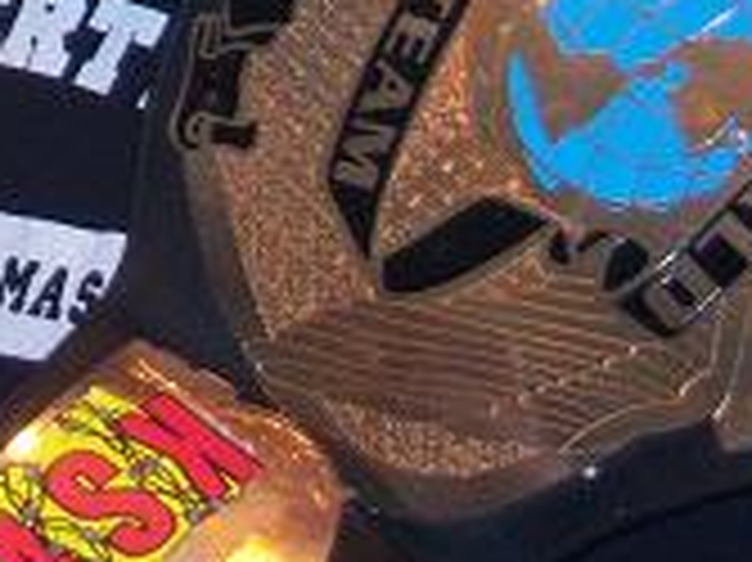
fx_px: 6361
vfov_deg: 5.0
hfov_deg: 6.6
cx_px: -500
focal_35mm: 293
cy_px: -459
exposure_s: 1/80
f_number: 4
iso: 200
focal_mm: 14.1
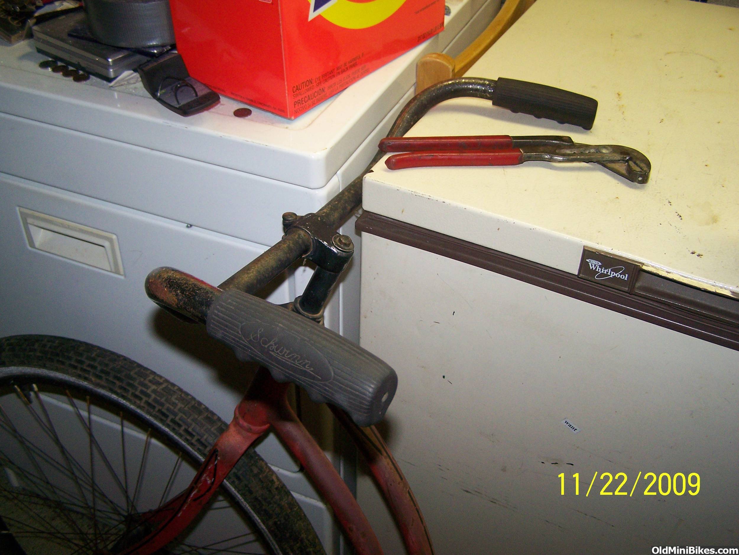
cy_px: 278
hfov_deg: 48.9
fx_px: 812
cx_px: 370
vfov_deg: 37.8
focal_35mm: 38
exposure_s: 1/60
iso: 200
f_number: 2.8
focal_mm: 6.3
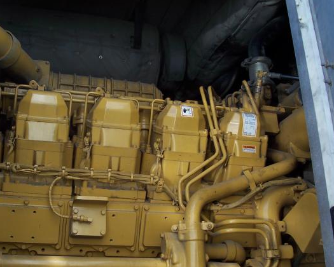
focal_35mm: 44
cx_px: 150
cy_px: 150
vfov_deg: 34.1
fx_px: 435
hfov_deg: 42.0
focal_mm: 5.6
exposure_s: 1/350
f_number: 2.8
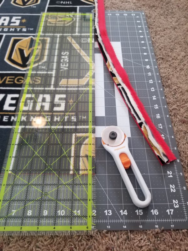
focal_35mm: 26
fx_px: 188
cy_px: 126
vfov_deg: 67.3
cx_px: 94
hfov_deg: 53.1
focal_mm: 4.25
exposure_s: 1/40
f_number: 1.7
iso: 200
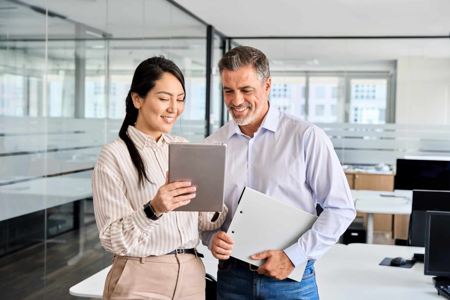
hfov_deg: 39.4
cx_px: 225
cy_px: 150
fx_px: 629
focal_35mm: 50
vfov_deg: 26.8
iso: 1250
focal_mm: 50.3
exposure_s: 1/500
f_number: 4
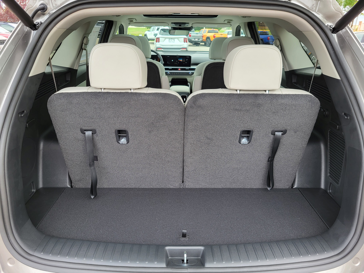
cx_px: 182
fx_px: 273
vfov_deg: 53.1
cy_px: 136
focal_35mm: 26
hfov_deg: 67.3
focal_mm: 5.4
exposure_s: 1/228
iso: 40
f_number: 1.8
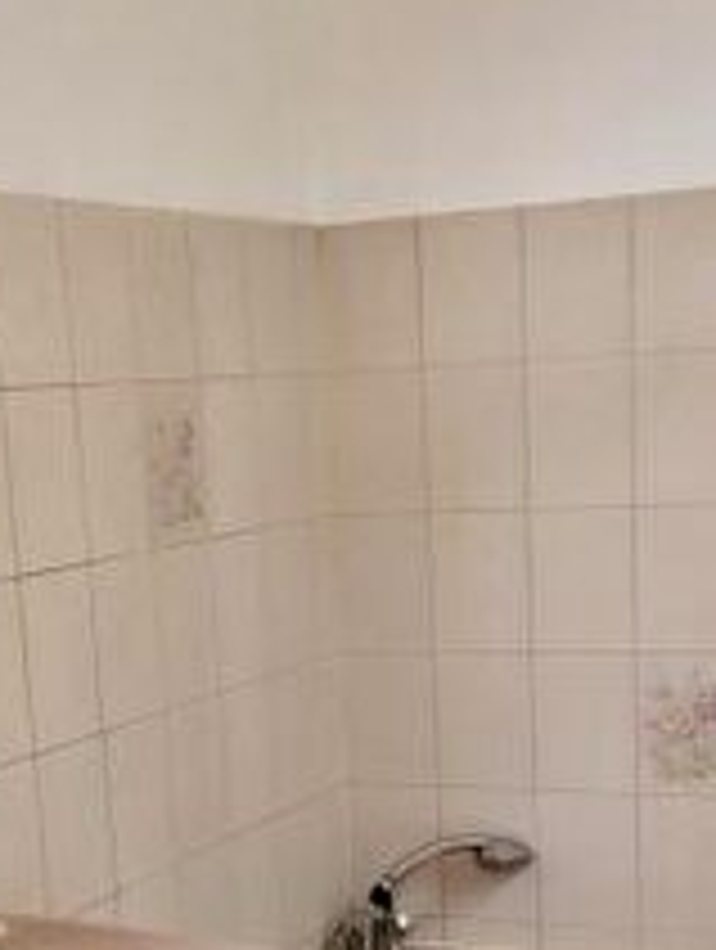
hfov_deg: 20.5
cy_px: 907
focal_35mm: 72
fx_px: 1980
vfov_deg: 25.9
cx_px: 320
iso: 32
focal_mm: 4.15
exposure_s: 1/50
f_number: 2.2
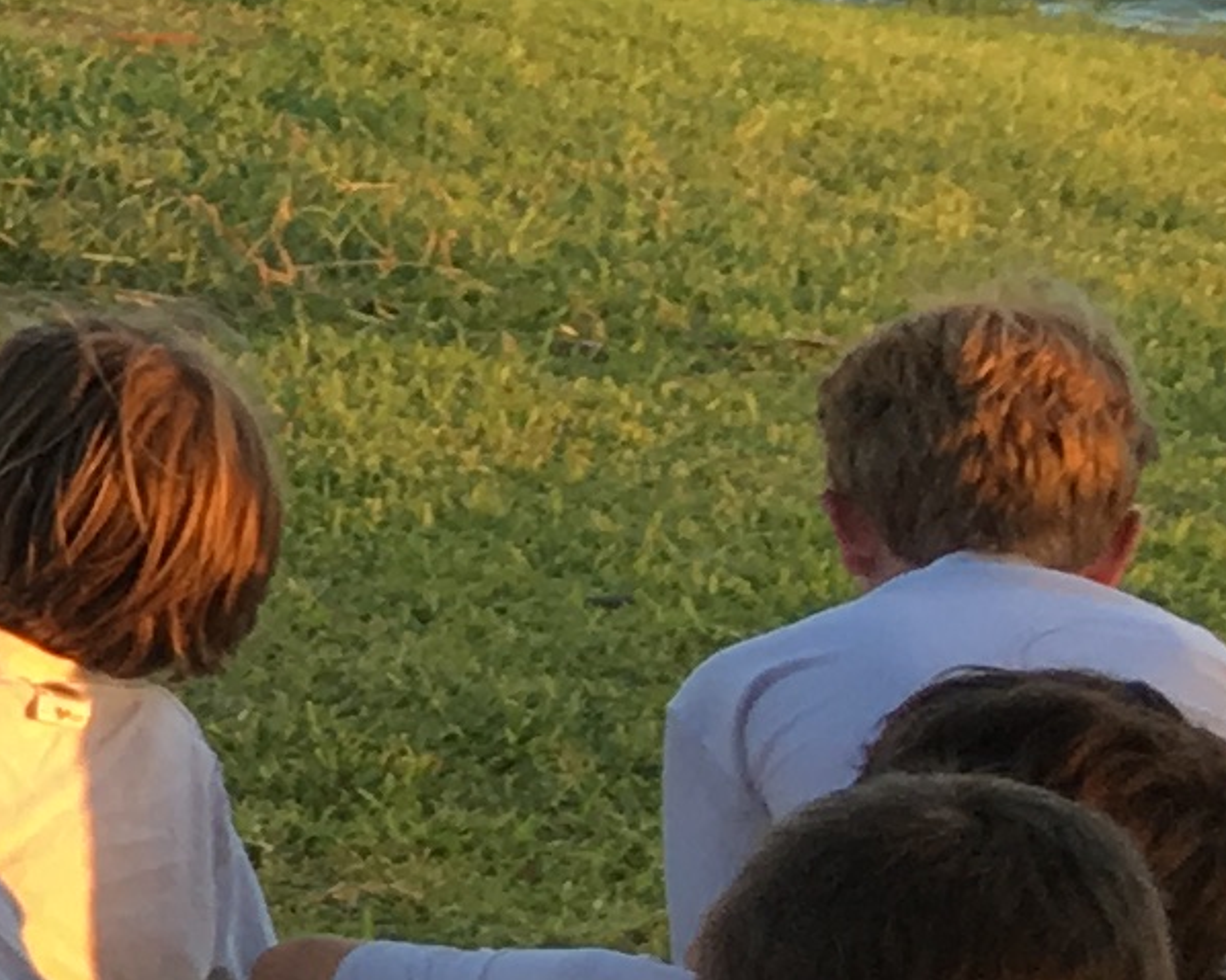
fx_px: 6928
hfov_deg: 8.2
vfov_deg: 8.1
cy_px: 16
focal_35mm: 191
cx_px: -2712
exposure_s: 1/60
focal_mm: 4.15
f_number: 2.2
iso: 25
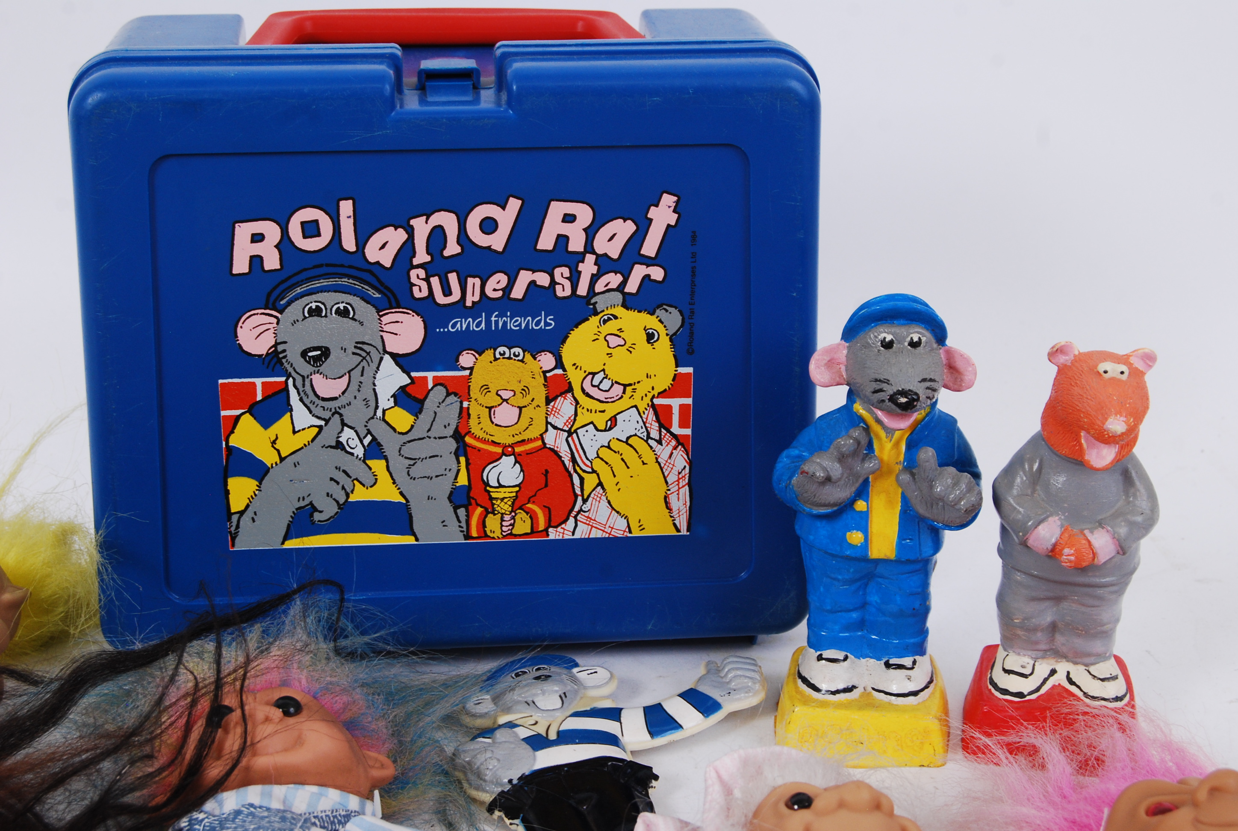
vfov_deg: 23.9
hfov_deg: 35.0
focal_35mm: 57
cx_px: 619
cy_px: 416
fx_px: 1964
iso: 400
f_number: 9
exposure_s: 1/40
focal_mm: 38
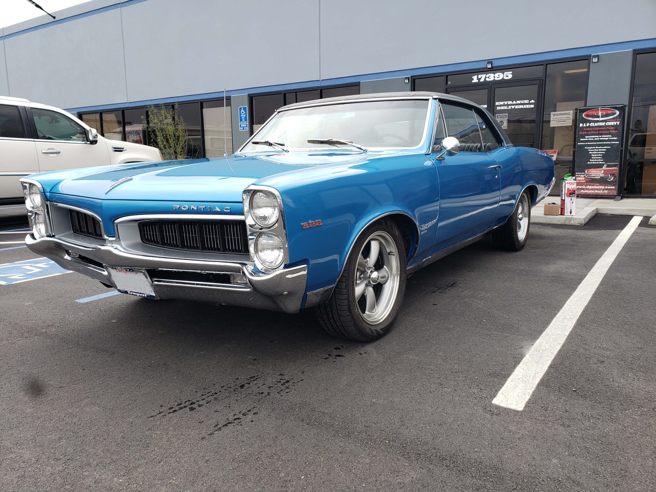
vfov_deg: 53.1
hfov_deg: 67.3
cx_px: 328
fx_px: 493
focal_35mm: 26
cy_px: 246
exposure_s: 1/223
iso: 50
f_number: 2.4
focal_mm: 4.3
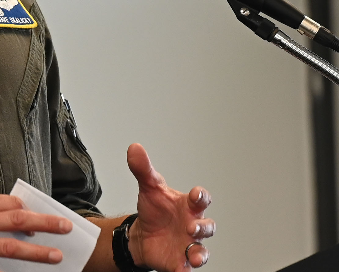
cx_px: 230
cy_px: 112
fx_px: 10295
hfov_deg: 1.9
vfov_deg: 1.5
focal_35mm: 1026
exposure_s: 1/160
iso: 800
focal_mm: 200
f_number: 4
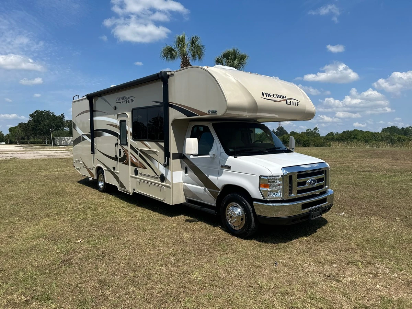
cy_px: 154
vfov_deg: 56.8
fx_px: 286
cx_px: 206
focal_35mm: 24
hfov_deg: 71.6
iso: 80
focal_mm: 6.86
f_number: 1.78
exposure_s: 1/7042
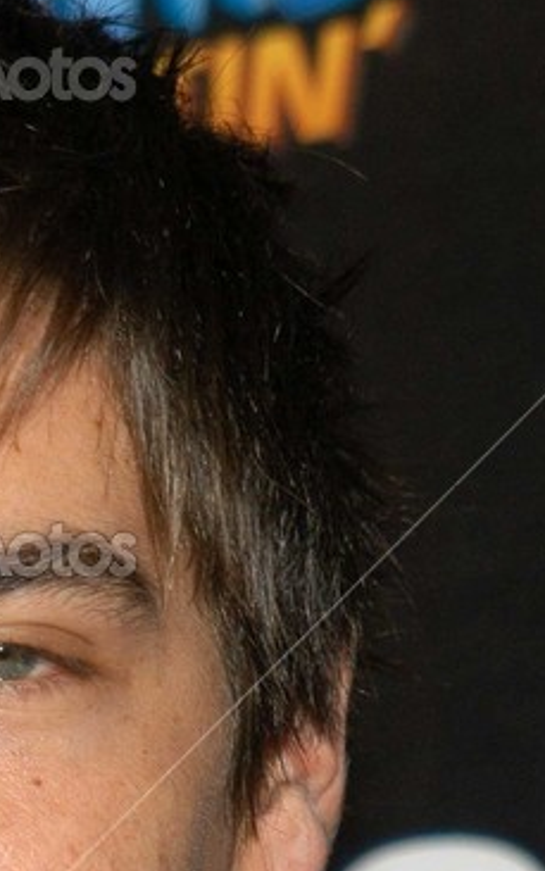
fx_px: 12372
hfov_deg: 2.5
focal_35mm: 521
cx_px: -83
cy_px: 1027
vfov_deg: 4.0
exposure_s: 1/180
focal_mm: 122
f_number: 6.3
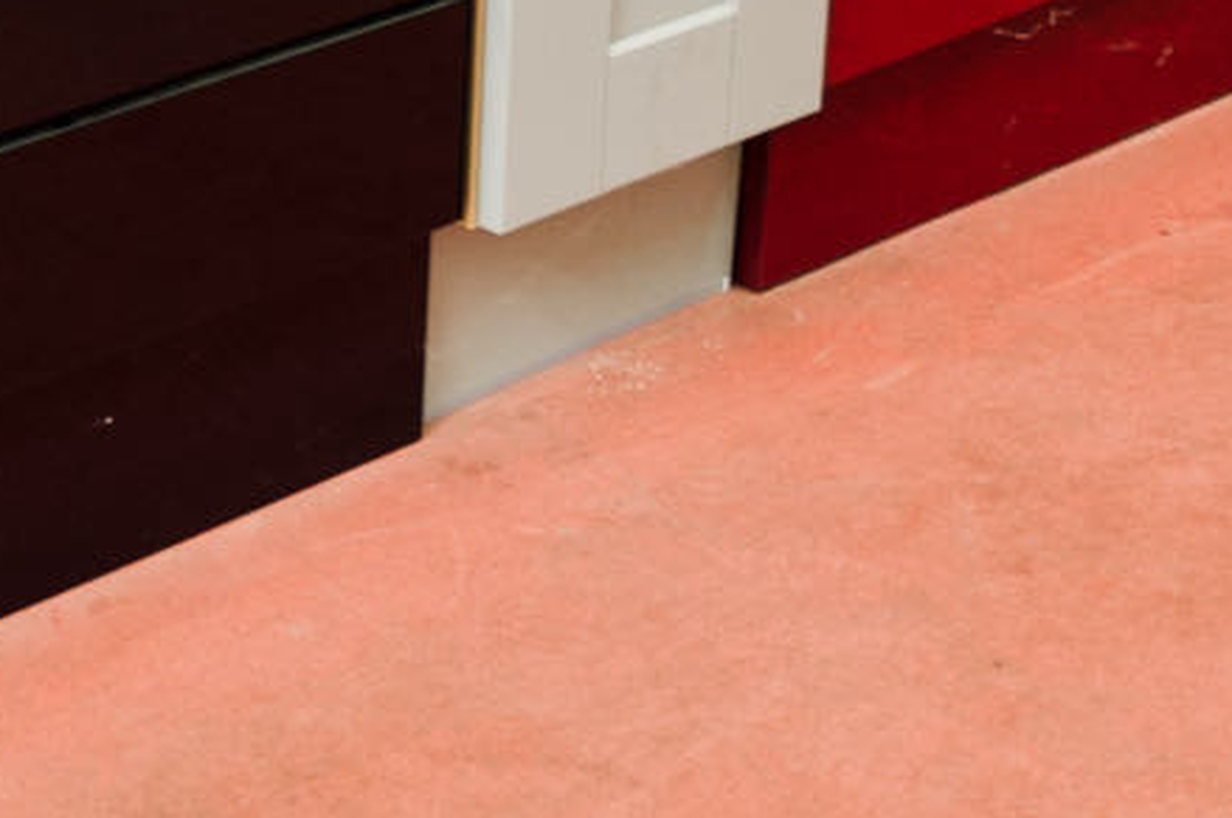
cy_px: -318
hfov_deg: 18.1
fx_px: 3863
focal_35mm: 113
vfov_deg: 11.7
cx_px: 582
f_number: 3.8
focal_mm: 22
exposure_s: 1/15
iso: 720
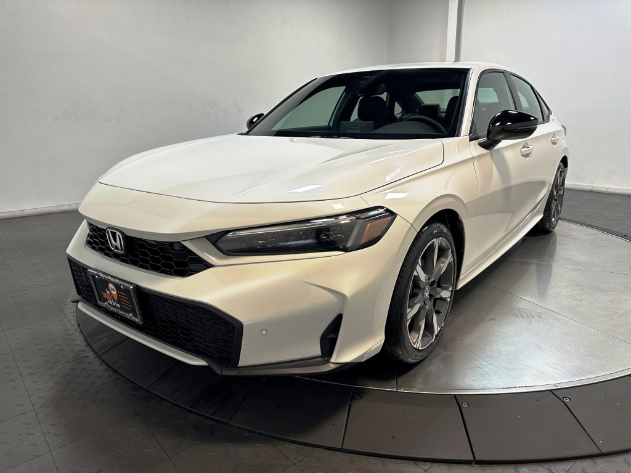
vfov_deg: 56.8
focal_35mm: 24
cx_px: 316
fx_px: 437
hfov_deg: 71.6
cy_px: 236
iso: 160
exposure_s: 1/60
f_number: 1.78
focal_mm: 6.86
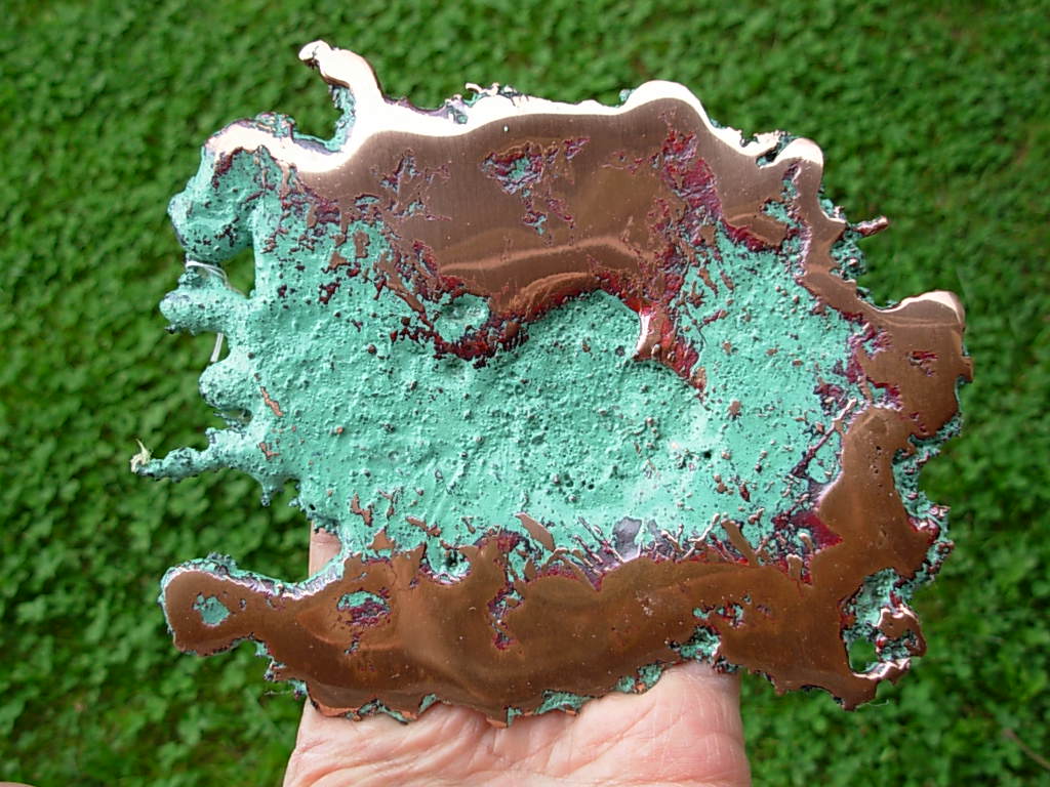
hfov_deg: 49.0
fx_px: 1153
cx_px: 525
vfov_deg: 37.7
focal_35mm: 38
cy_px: 394
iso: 50
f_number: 2.9
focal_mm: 6.3
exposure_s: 1/166
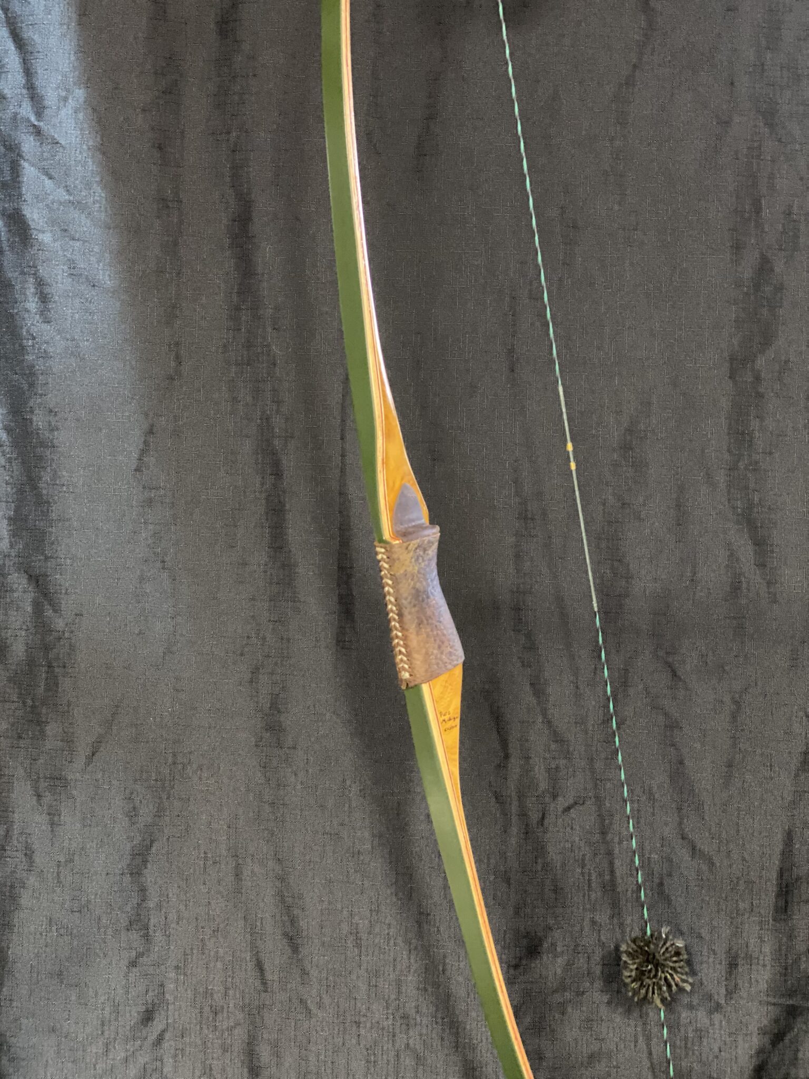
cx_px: 404
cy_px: 540
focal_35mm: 52
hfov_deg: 28.0
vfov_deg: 36.8
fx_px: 1620
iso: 500
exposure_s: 1/15
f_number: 2
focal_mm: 6
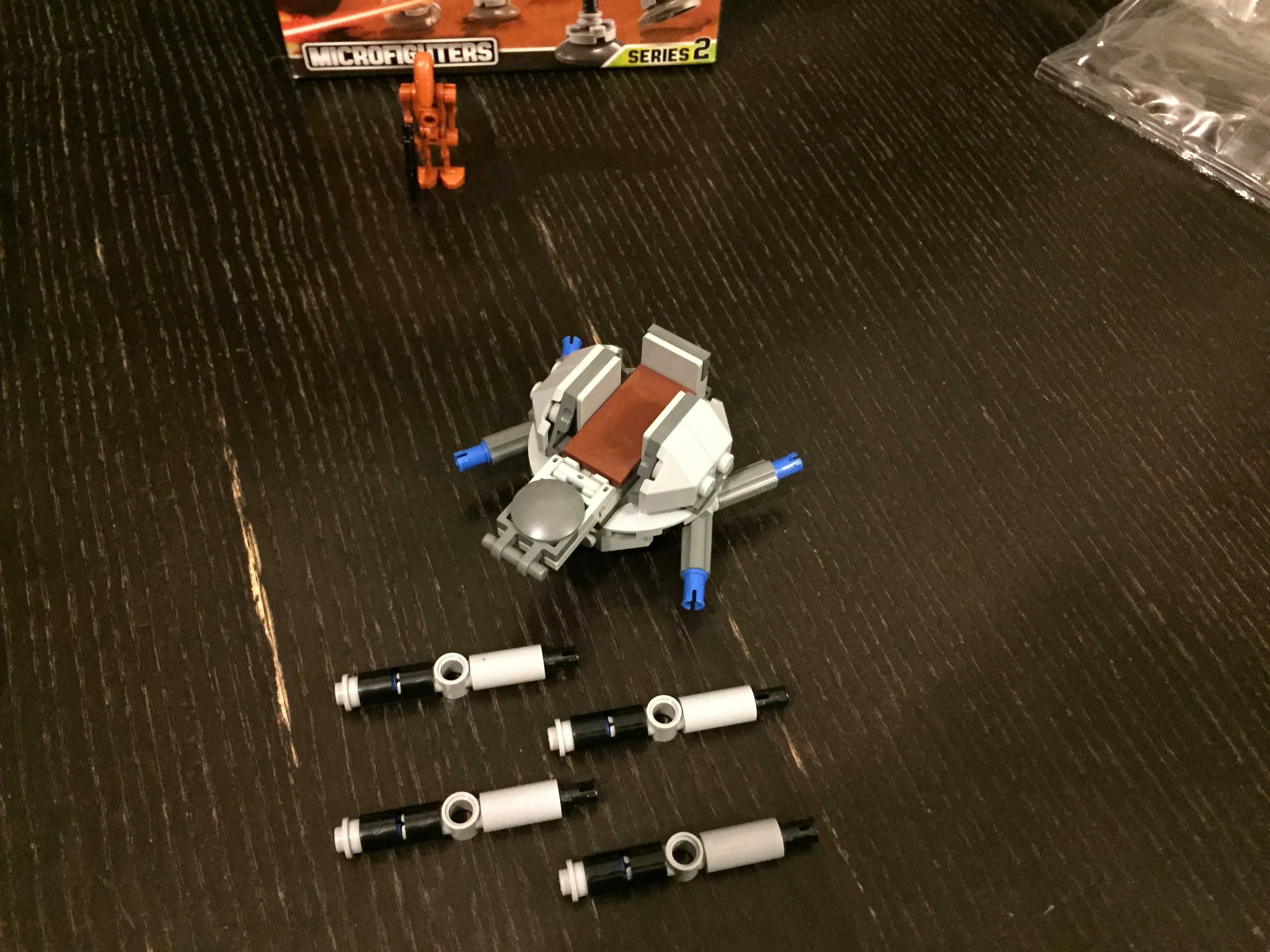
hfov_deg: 61.7
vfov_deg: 48.2
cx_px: 635
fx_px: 1064
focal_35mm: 29
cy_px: 476
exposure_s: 1/17
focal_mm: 4.15
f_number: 2.2
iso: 1000
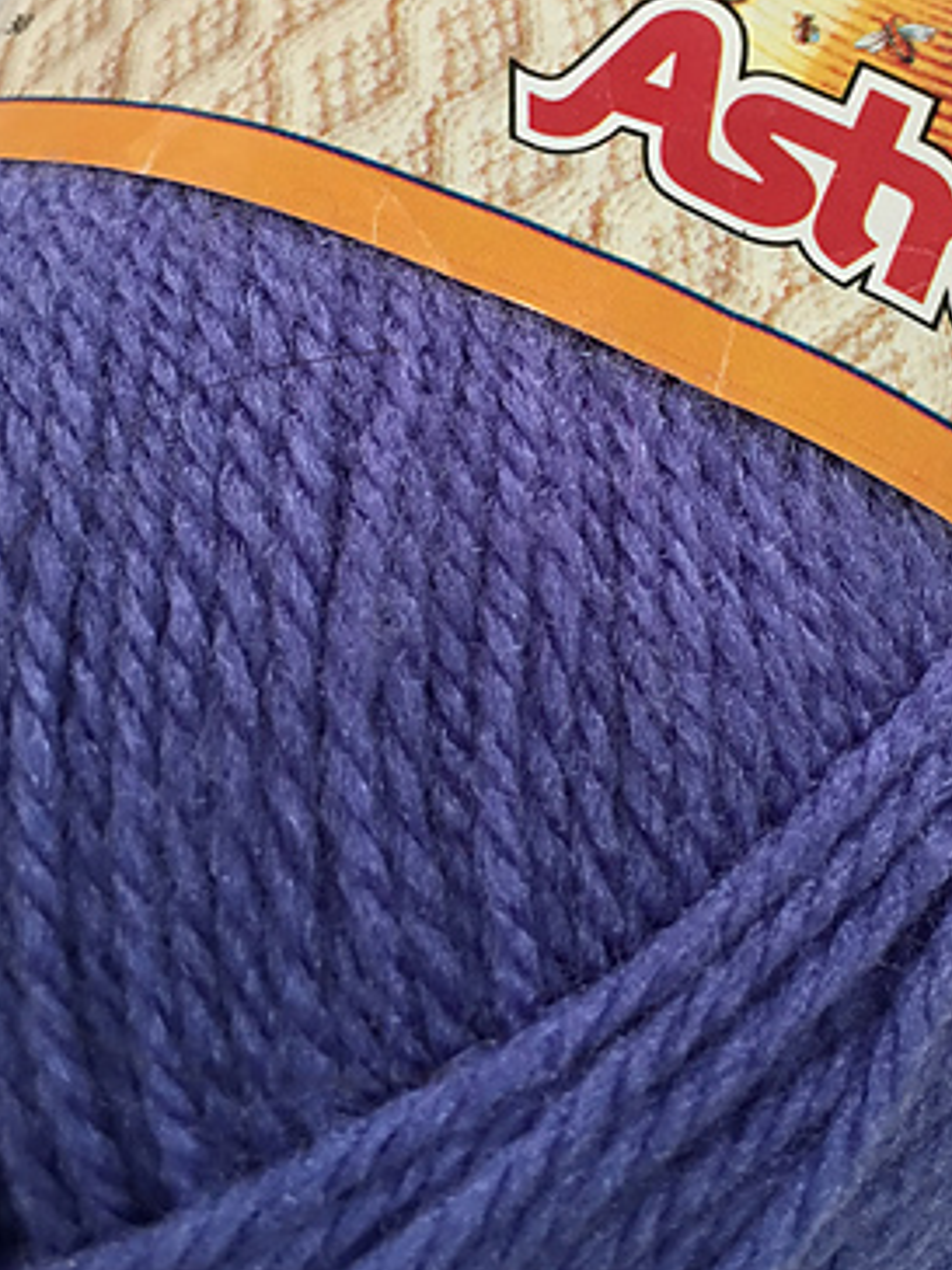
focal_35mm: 51
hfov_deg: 28.4
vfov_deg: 36.6
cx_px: 624
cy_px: 307
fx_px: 1870
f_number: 2.2
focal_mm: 4.15
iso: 100
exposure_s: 1/30
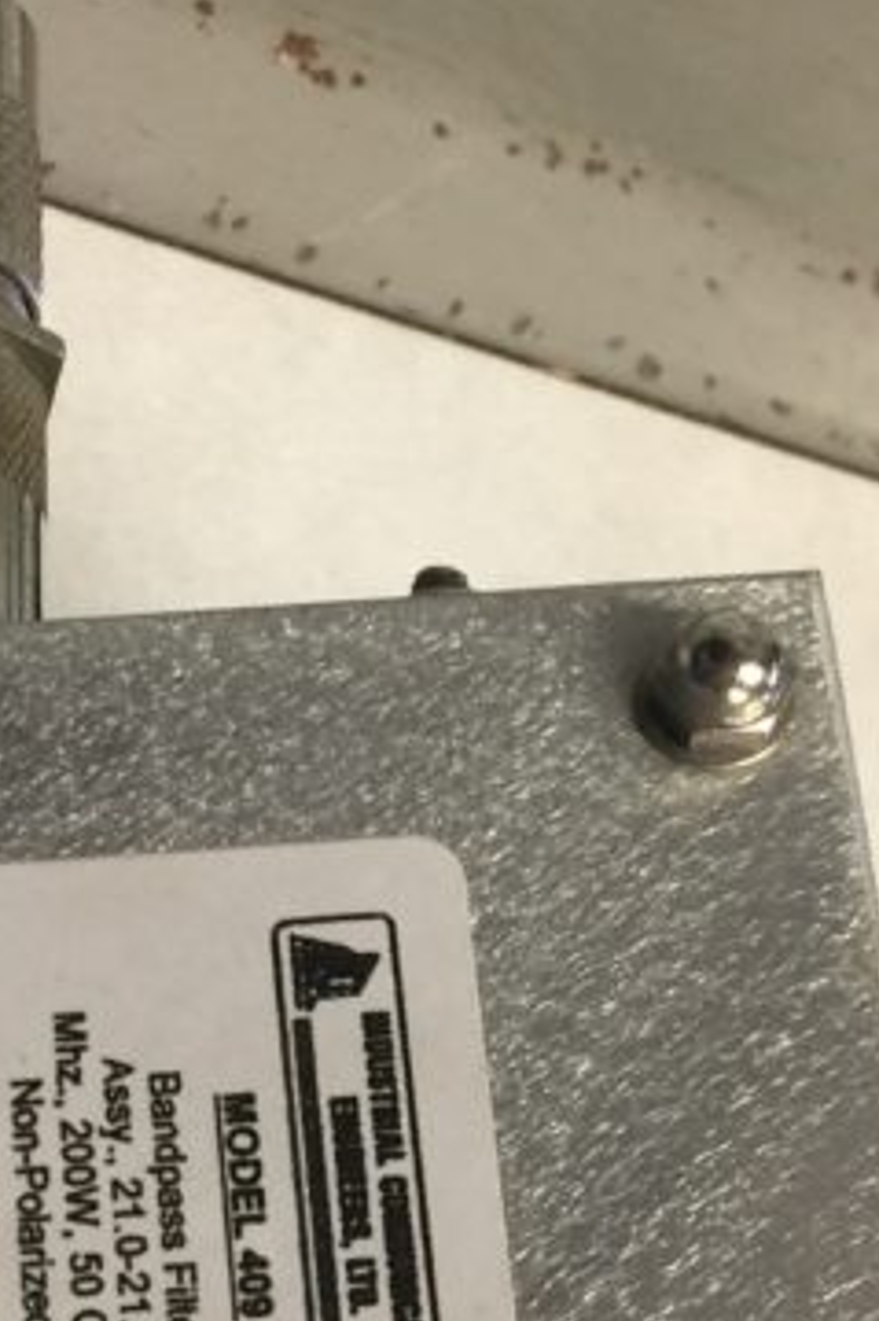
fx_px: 3153
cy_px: 982
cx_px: 379
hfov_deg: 15.9
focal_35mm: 86
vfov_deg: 23.4
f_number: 2.2
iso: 40
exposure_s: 1/15
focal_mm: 4.15
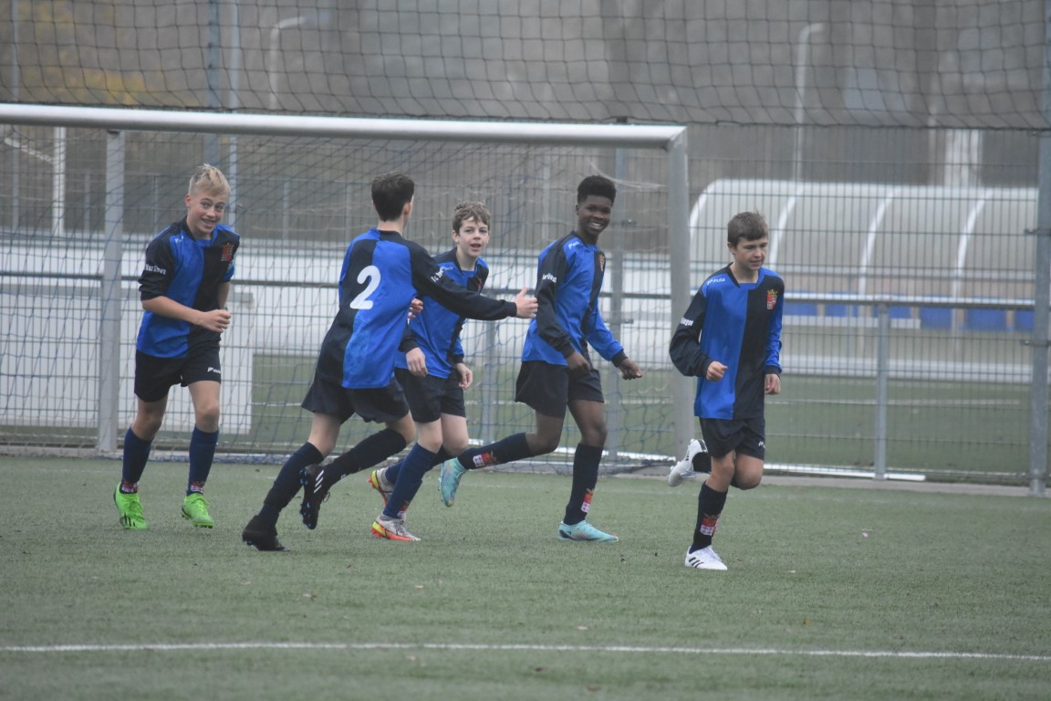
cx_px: 526
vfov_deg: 3.1
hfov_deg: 4.6
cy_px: 350
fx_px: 13136
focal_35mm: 450
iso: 4000
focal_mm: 300
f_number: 6.3
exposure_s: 1/2500
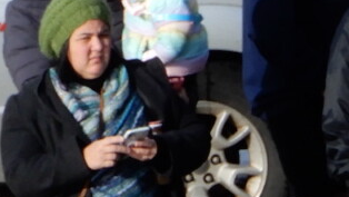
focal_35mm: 1386
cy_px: -234
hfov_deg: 1.6
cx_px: -433
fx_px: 12833
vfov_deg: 0.9
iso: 80
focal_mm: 44.6
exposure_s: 1/400
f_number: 5.6
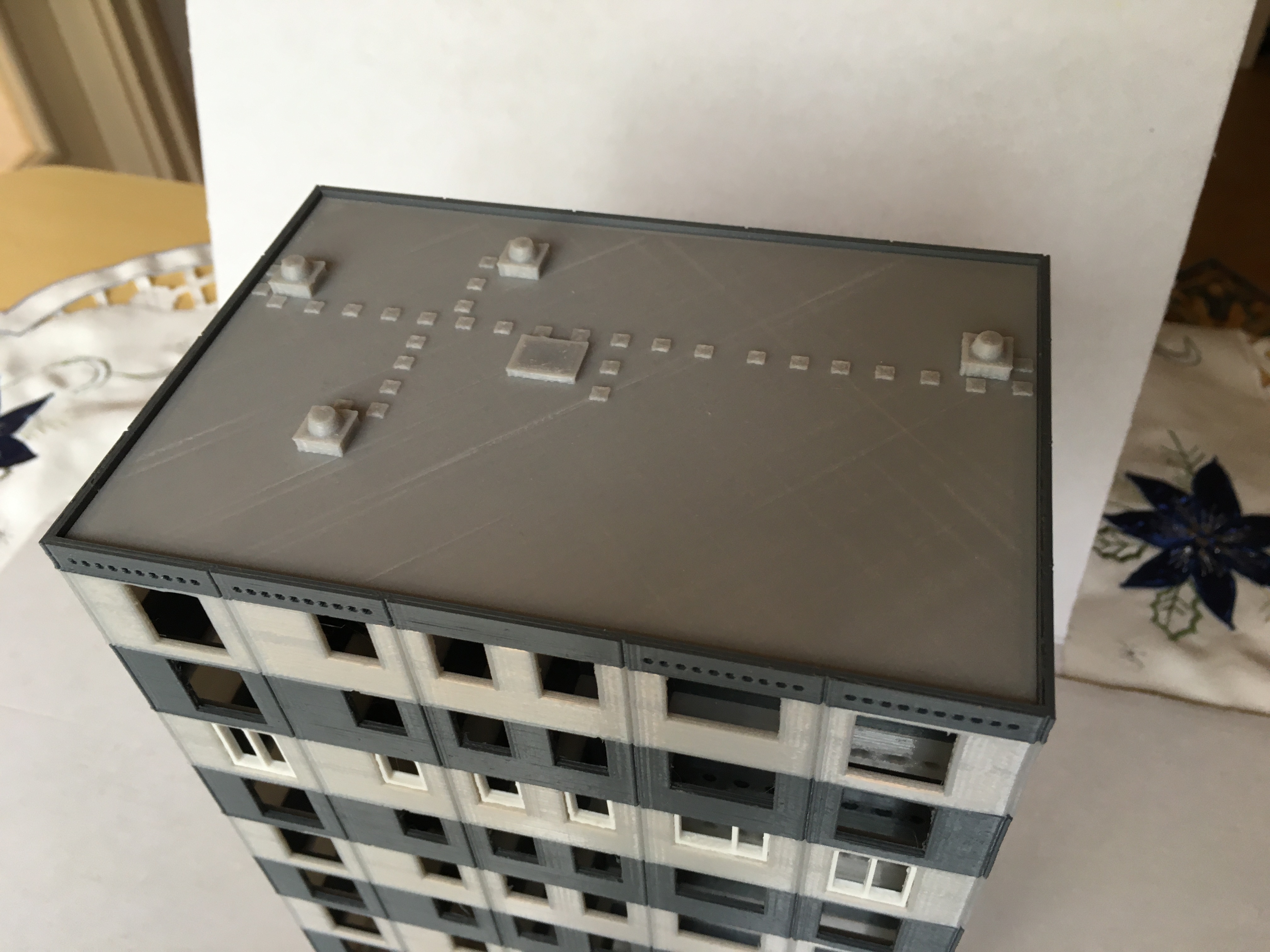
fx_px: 1064
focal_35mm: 29
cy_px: 476
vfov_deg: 48.2
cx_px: 635
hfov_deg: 61.7
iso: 64
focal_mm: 4.15
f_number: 2.2
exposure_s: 1/33
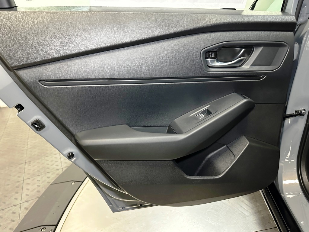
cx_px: 154
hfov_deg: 71.6
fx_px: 214
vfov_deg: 56.8
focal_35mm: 24
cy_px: 116
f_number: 1.78
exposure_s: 1/40
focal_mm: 6.86
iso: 800
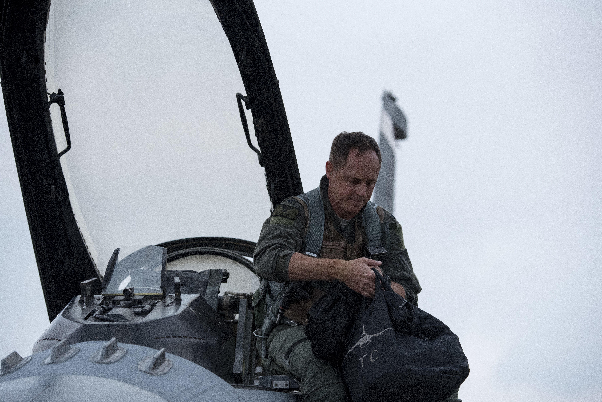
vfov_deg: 6.5
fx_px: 3513
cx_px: 301
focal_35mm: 210
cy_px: 201
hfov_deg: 9.8
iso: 1800
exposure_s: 1/4000
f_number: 5.6
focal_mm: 210
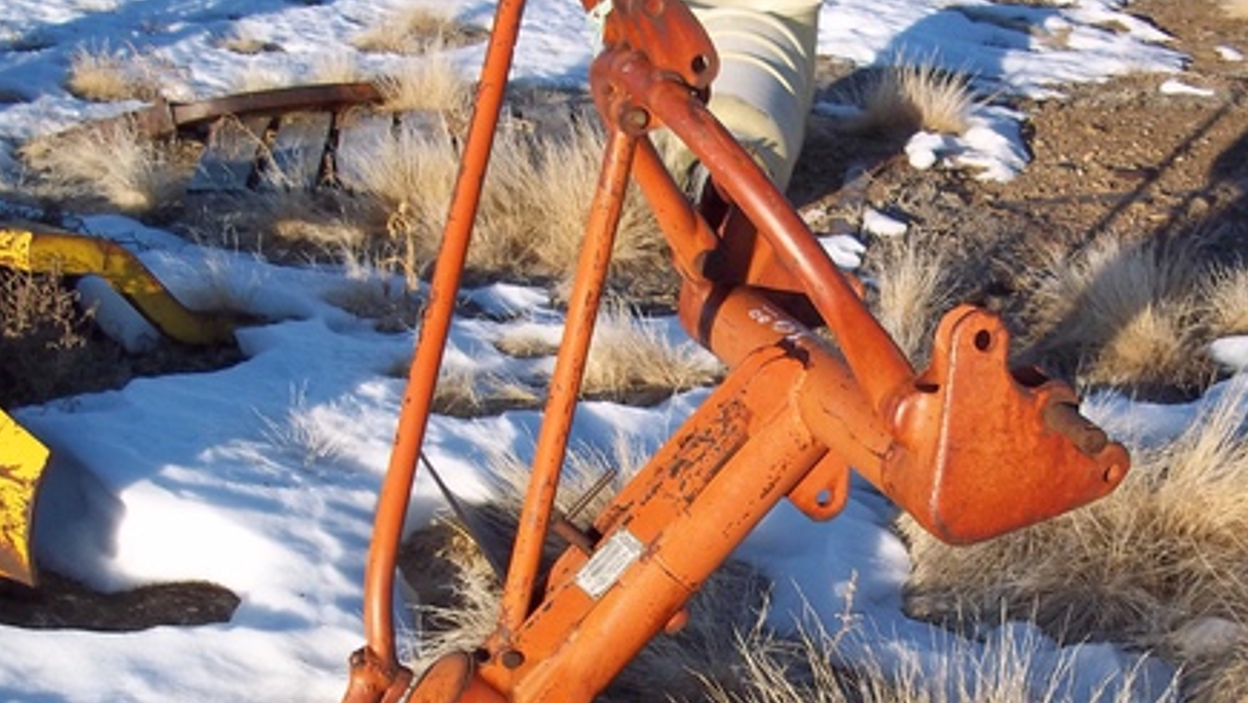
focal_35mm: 62
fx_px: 2052
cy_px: 571
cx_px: 766
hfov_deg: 33.7
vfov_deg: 19.2
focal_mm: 6.5
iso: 80
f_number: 8
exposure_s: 1/125
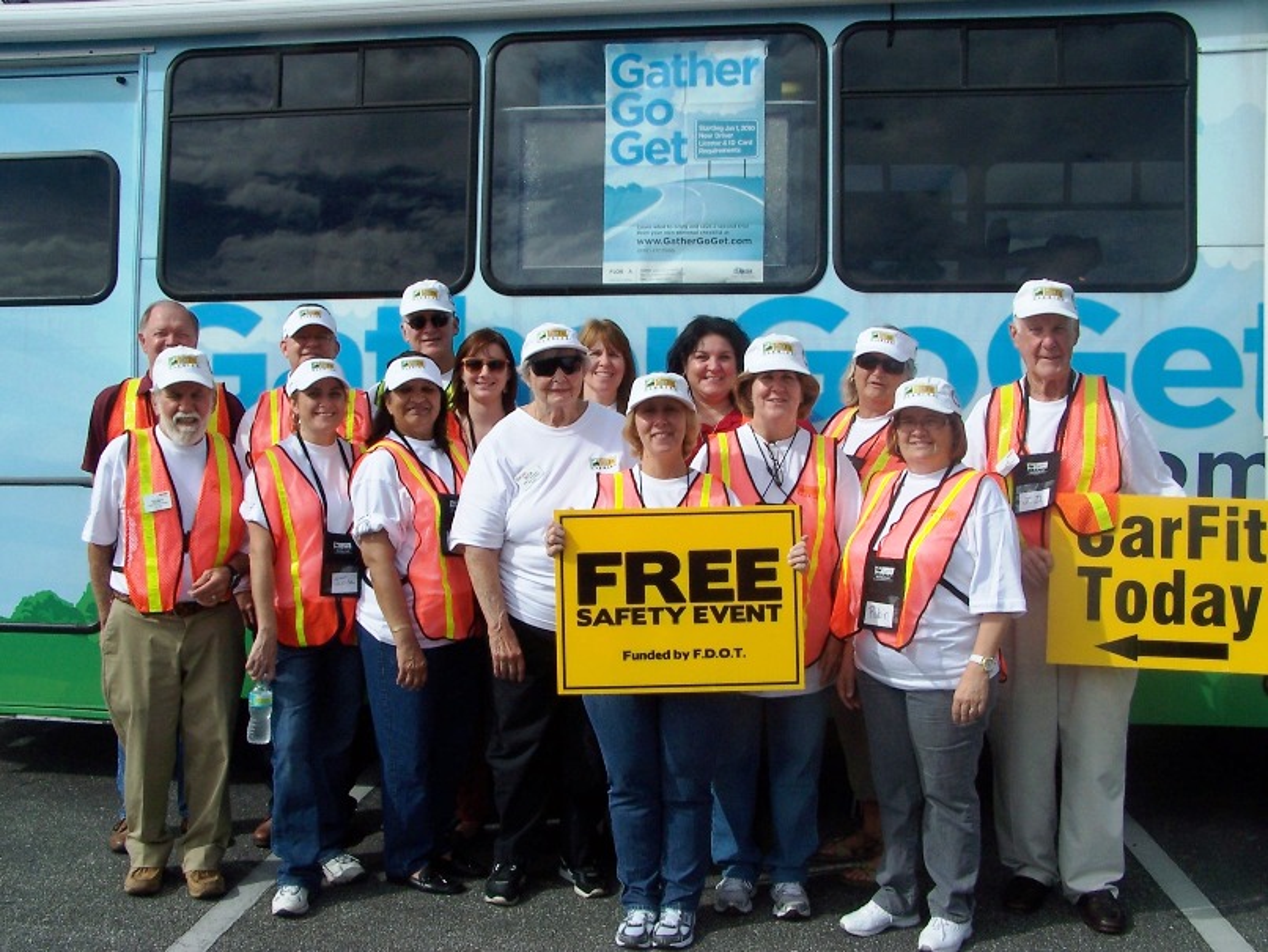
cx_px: 634
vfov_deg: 37.7
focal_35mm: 38
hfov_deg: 49.0
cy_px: 476
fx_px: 1392
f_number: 5.6
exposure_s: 1/500
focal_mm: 6.3
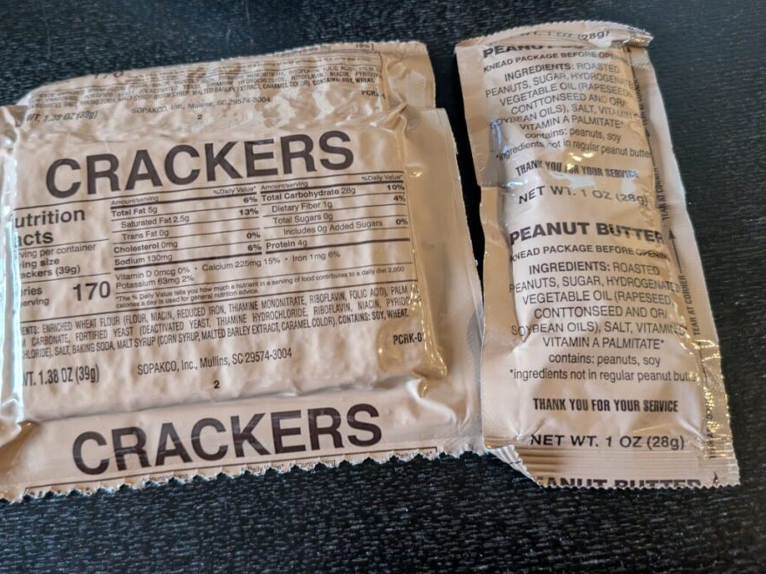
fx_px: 619
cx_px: 360
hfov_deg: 63.4
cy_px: 266
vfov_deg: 49.7
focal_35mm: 28
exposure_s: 1/25
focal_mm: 4.53
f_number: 1.7
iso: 1002
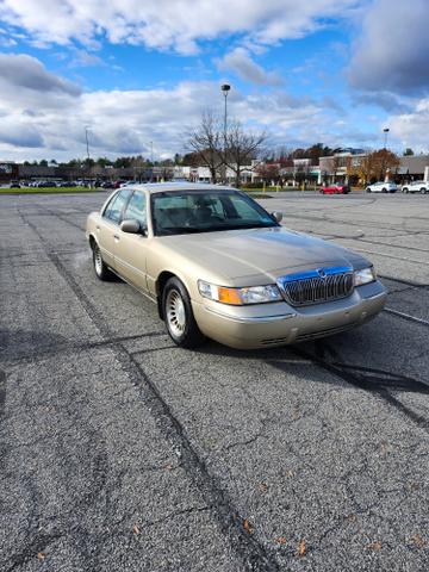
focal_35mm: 23
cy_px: 286
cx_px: 214
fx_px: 380
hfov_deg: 58.9
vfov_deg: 73.9
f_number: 1.8
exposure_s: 1/960
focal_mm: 5.54
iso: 25
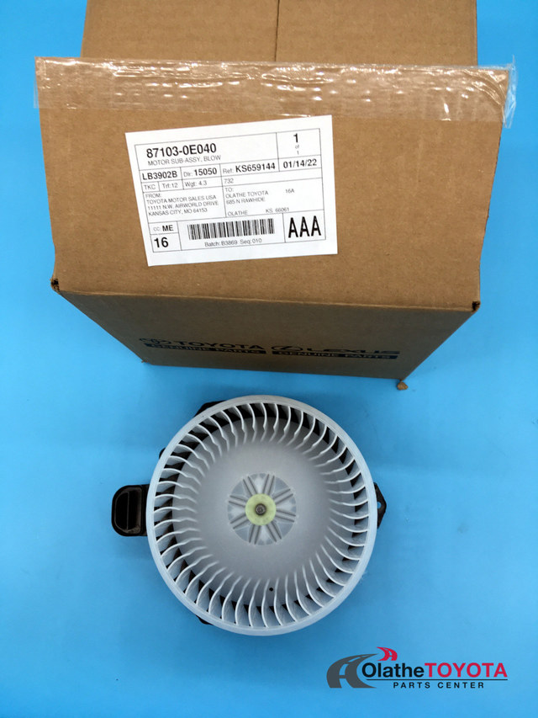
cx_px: 269
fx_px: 601
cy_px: 359
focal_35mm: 29
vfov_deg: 61.7
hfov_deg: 48.2
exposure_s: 1/120
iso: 40
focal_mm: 4.15
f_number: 2.2
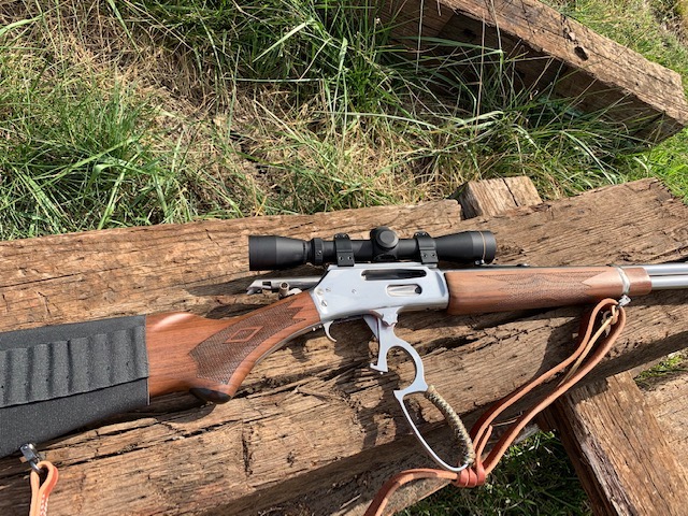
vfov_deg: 53.1
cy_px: 258
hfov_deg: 67.3
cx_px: 344
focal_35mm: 26
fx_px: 517
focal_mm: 4.25
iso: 25
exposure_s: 1/1124
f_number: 1.8
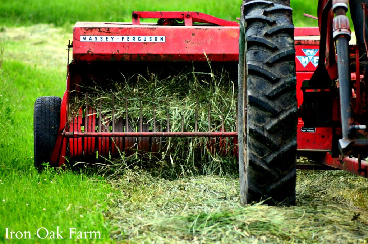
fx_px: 2755
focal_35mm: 270
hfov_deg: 7.6
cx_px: 184
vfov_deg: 5.1
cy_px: 122
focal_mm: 180
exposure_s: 1/1250
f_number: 4.5
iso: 400
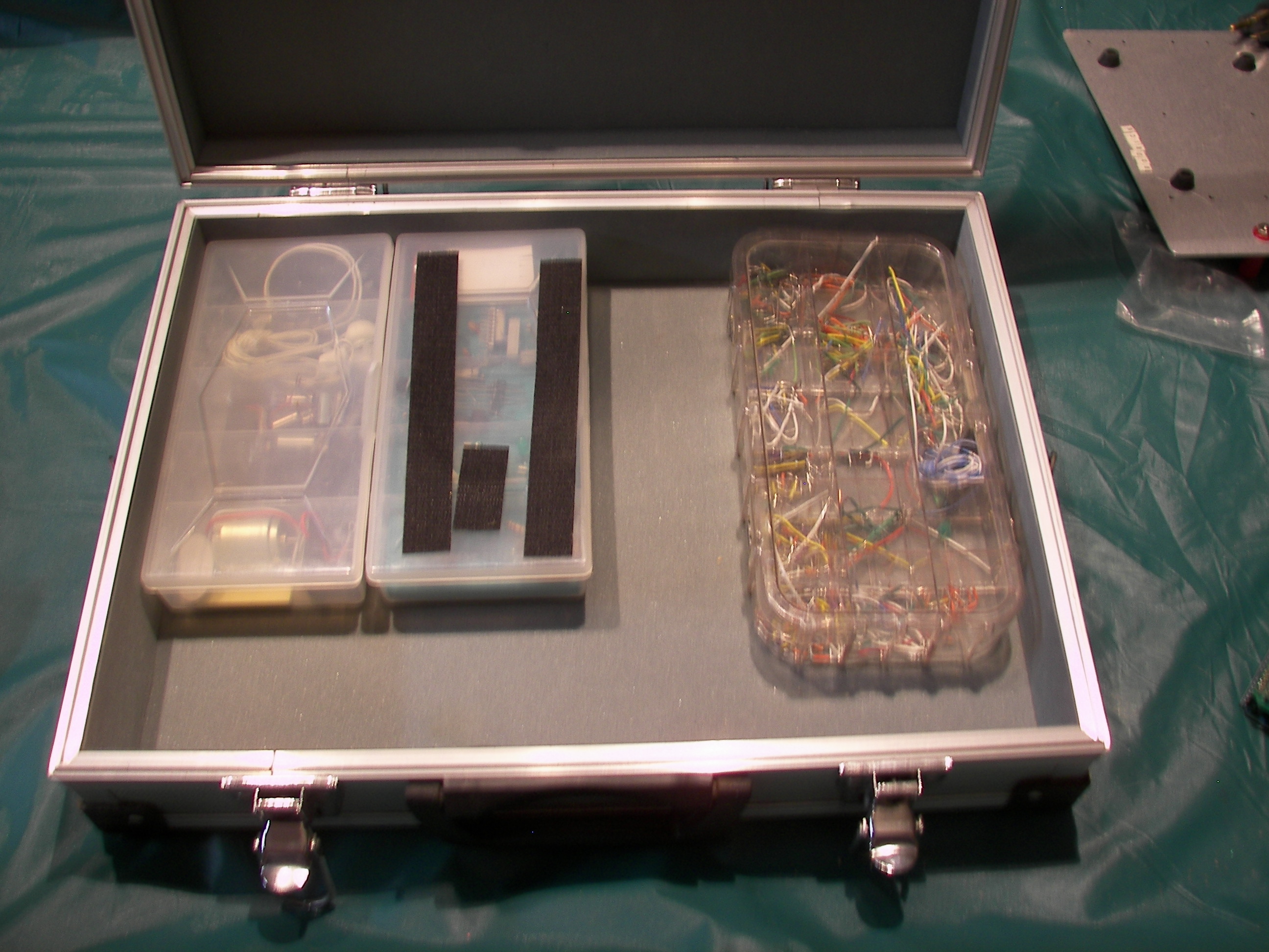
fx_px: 1320
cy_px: 476
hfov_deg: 51.4
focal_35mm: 36
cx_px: 634
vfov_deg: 39.7
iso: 50
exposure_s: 1/2
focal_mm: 6
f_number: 2.8
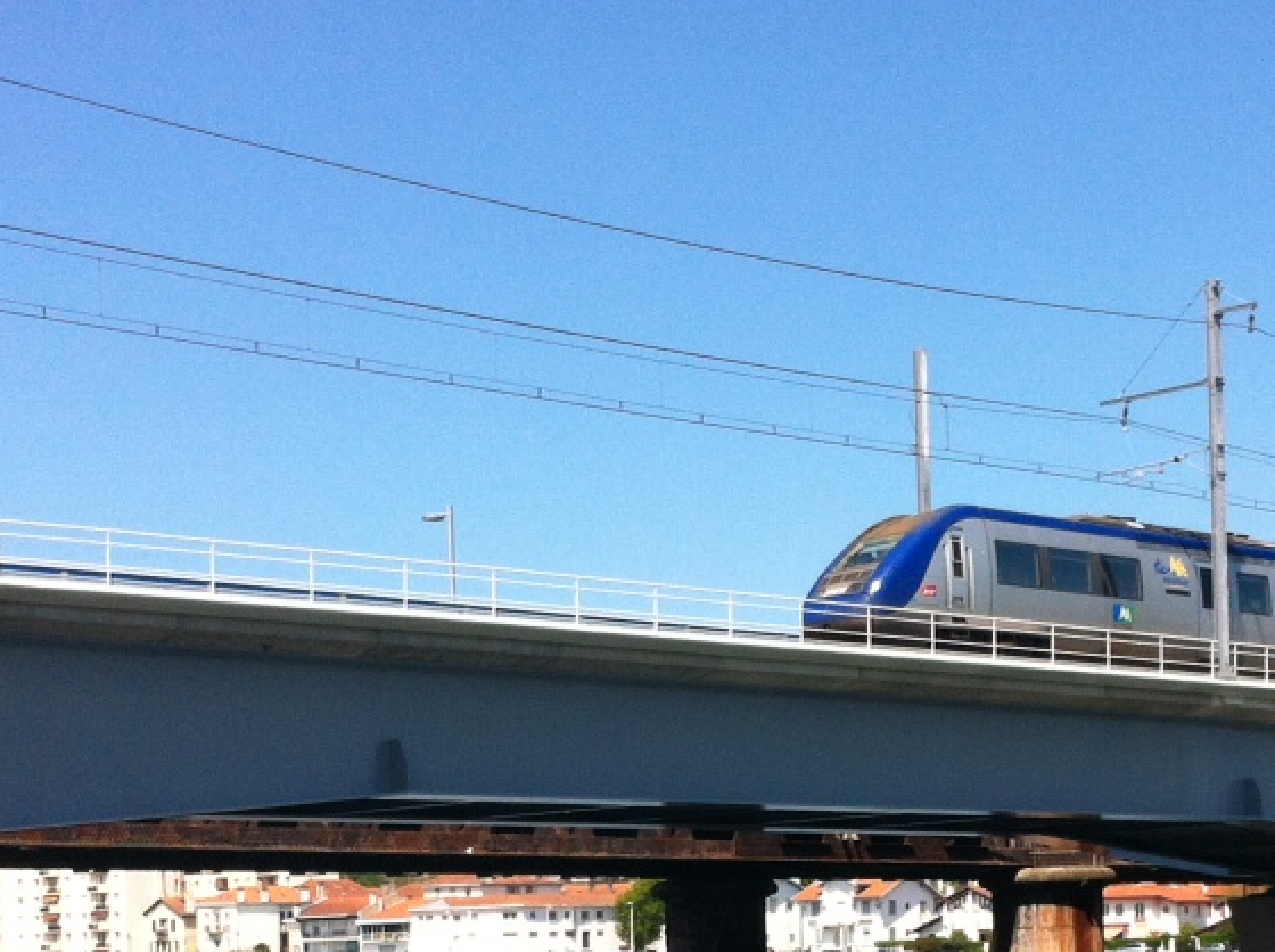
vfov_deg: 17.8
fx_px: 2978
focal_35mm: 81
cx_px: 922
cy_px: 925
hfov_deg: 24.0
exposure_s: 1/1436
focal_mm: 3.85
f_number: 2.8
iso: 80
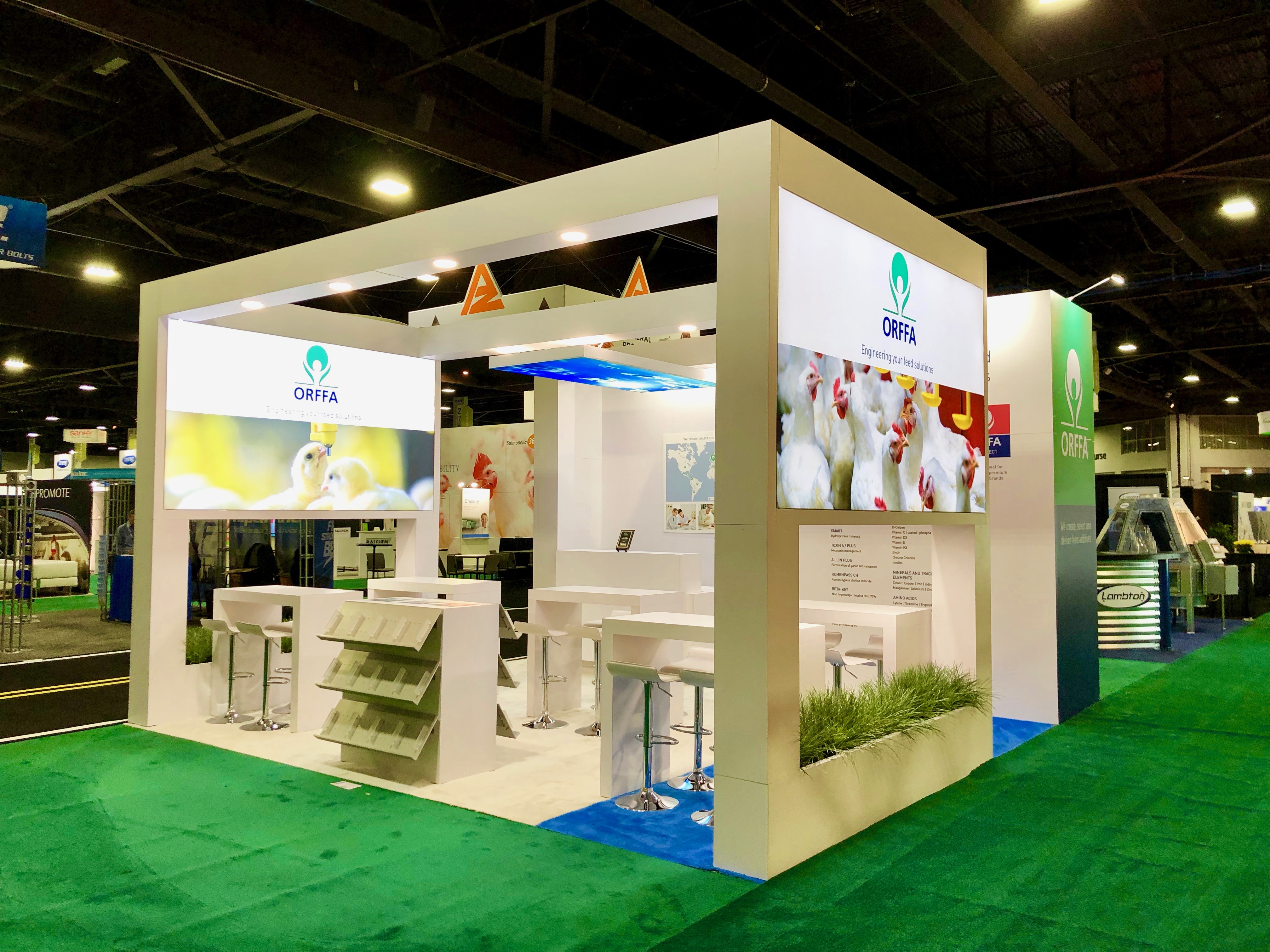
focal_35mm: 28
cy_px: 476
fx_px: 1027
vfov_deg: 49.7
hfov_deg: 63.4
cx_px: 635
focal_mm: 4
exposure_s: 1/32
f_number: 1.8
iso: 25
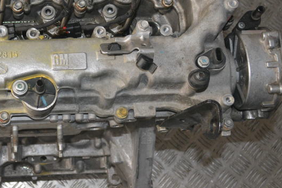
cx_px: 47
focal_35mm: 81
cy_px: 32
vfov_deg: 16.7
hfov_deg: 24.6
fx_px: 634
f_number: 6.3
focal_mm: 28
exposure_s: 1/160
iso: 2000
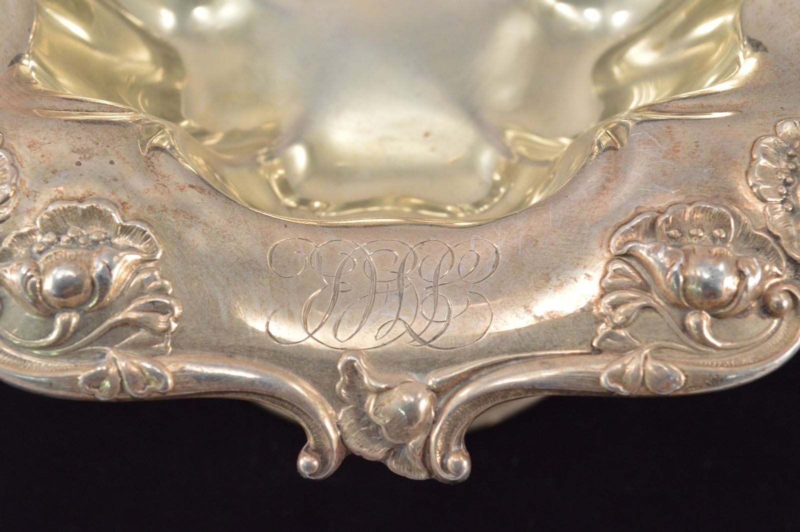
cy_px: 266
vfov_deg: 22.6
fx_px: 1332
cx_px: 400
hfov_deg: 33.4
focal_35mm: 60
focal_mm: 40
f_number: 11
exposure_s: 1/40
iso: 1600
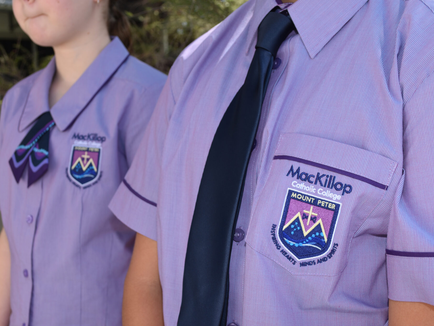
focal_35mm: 49
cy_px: 162
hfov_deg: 38.9
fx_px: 614
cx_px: 199
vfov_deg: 29.7
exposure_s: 1/160
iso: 100
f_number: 6.3
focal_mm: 30
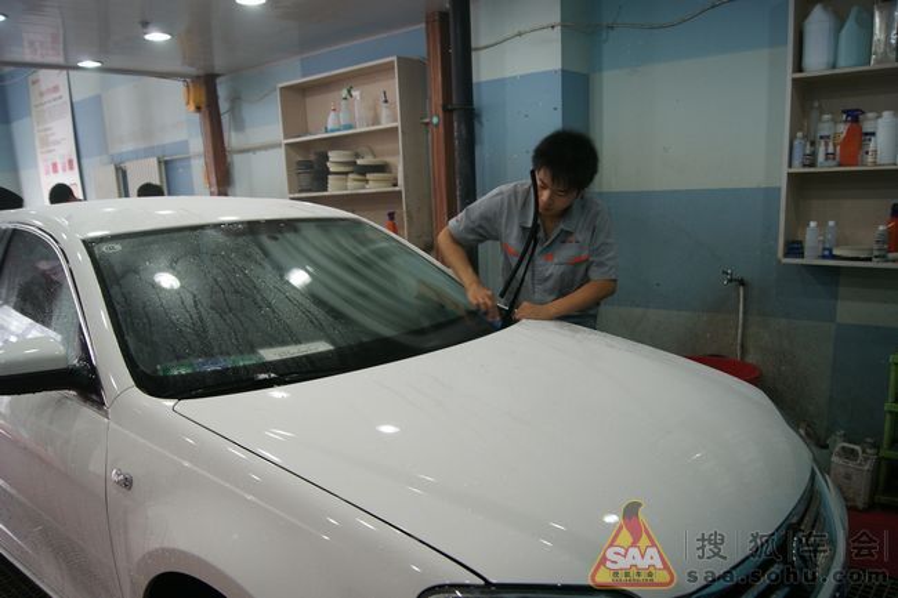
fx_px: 973
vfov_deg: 34.2
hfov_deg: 49.6
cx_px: 449
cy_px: 299
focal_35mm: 39
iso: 200
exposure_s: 1/50
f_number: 4.5
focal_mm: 26
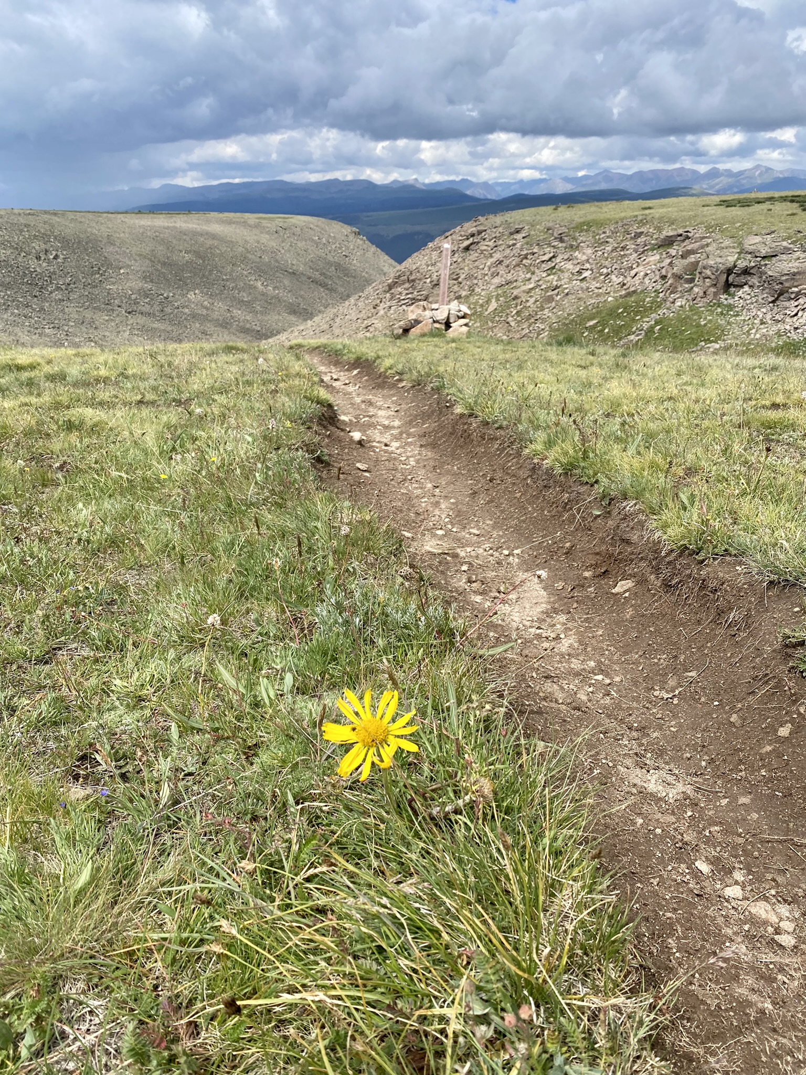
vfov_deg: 67.3
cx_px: 403
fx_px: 807
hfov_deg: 53.1
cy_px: 538
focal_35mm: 26
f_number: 1.8
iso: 32
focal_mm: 4.25
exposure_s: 1/2571
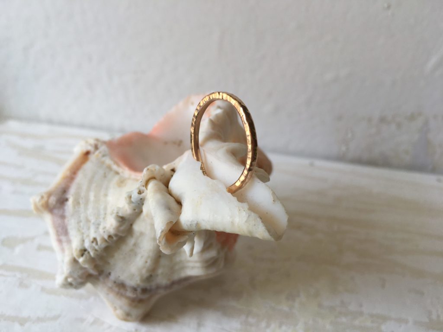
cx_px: 222
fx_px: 371
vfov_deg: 48.2
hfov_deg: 61.7
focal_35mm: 29
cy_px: 166
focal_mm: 4.15
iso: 25
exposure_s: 1/153
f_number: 2.2
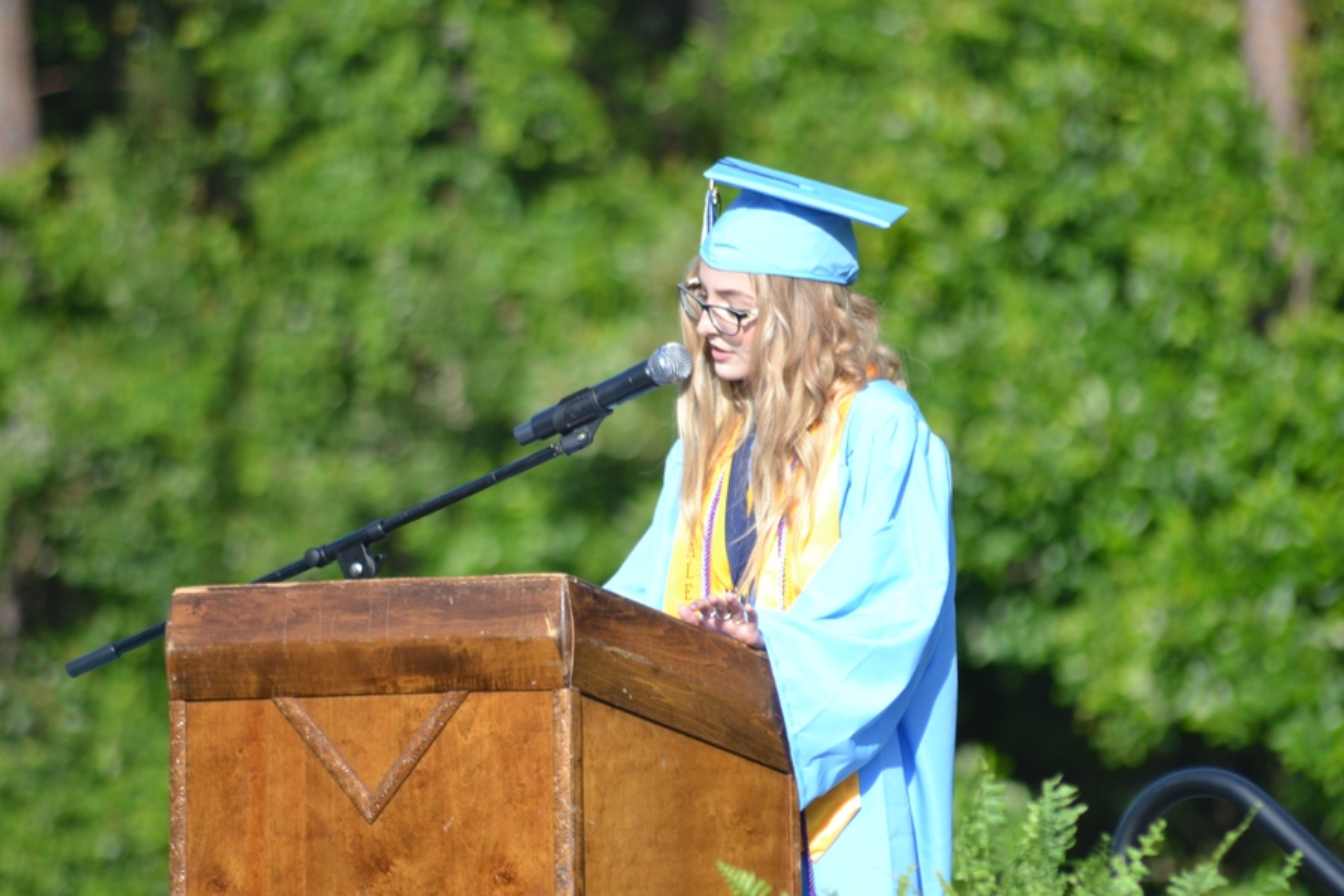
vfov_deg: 3.1
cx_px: 672
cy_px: 448
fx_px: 16799
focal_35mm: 450
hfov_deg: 4.6
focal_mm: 300
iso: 400
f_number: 5.6
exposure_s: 1/800
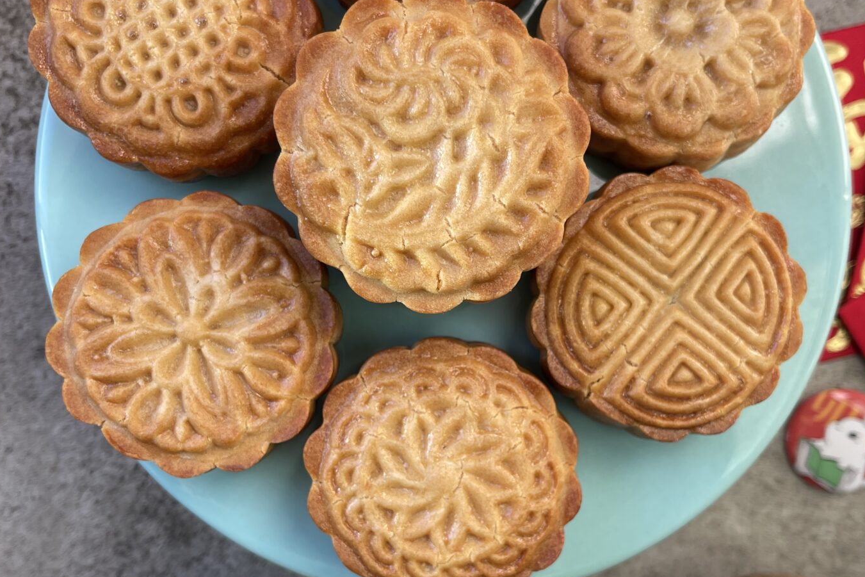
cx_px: 474
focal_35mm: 41
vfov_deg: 32.6
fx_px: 985
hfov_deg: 47.3
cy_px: 340
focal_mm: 5.1
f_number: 1.6
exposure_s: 1/145
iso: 32
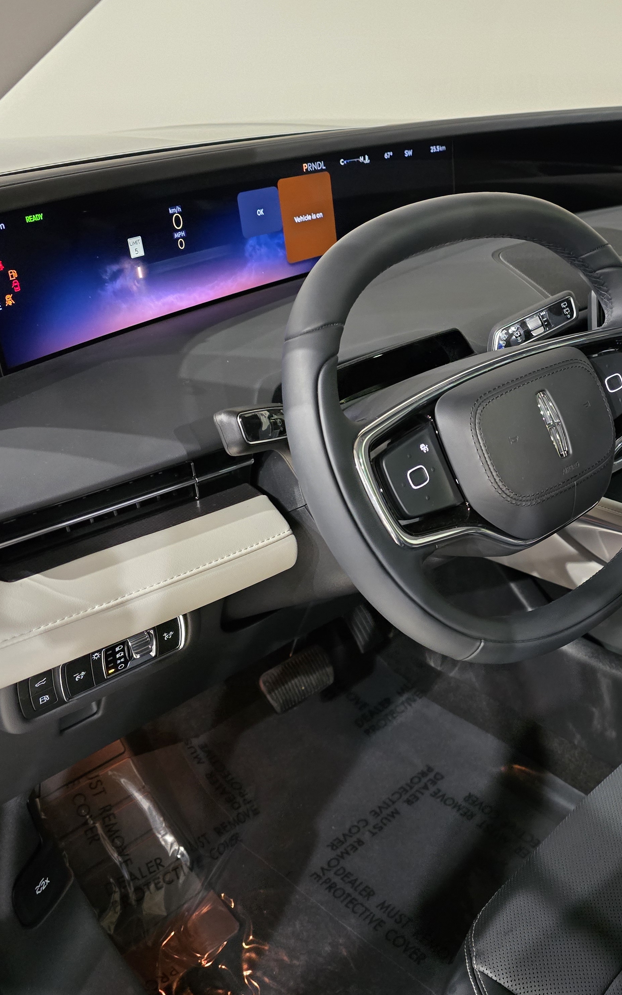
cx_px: 565
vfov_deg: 58.1
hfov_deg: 35.9
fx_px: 895
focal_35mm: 33
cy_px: 501
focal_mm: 6.3
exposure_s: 1/30
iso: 640
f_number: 1.7
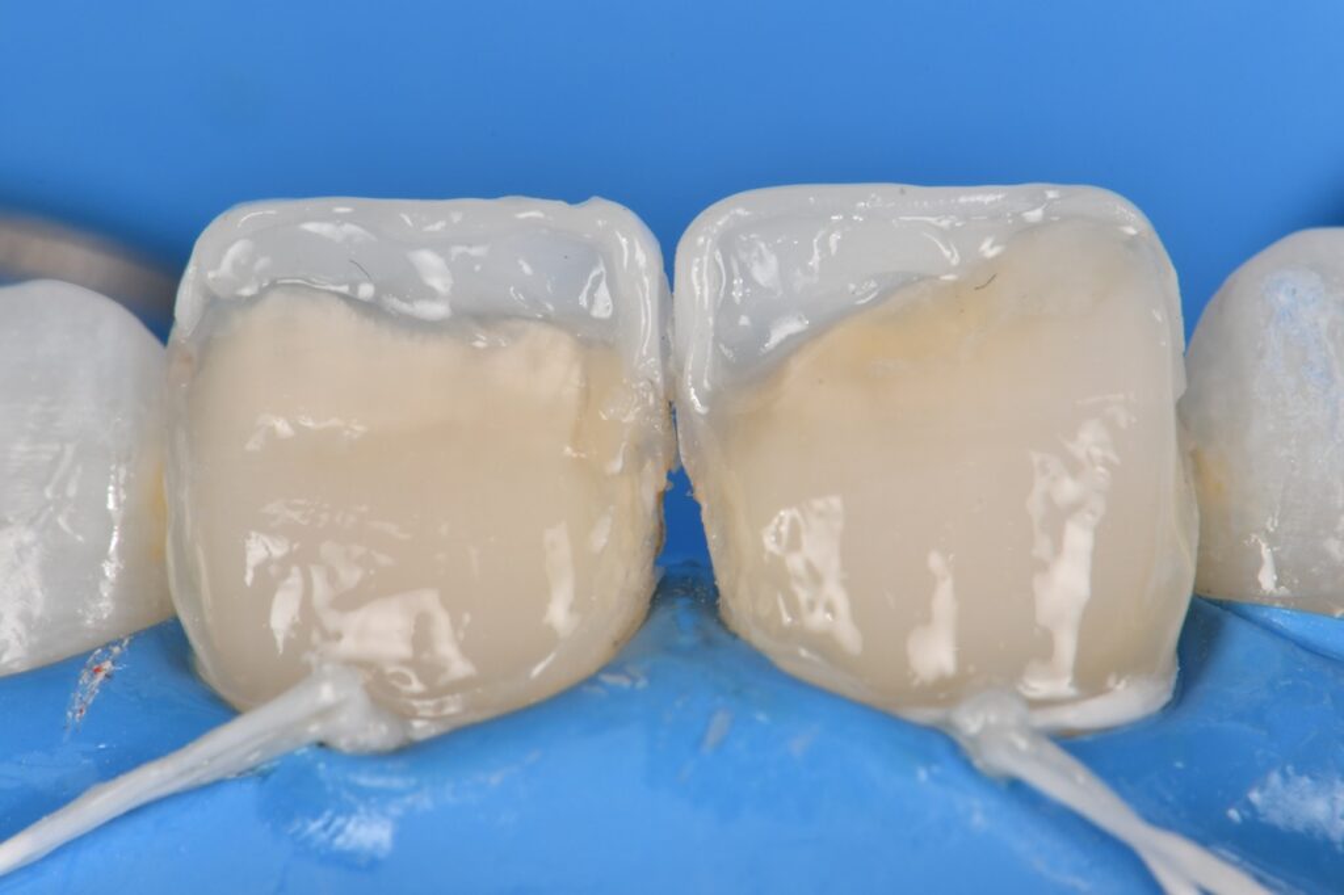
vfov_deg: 8.7
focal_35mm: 157
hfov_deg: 13.1
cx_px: 672
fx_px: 5859
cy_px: 448
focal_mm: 105
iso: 200
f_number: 32
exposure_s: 1/200
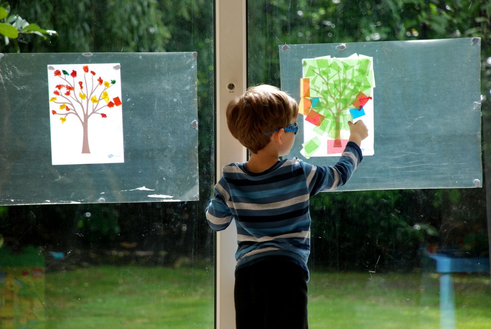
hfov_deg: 10.1
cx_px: 246
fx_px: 2766
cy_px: 164
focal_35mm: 202
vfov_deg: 6.8
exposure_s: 1/125
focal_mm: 135
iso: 280
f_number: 5.6
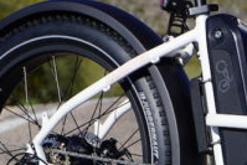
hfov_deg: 7.8
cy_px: 86
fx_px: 1799
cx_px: 309
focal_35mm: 262
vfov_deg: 5.3
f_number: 5.6
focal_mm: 68
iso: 100
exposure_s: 1/1000
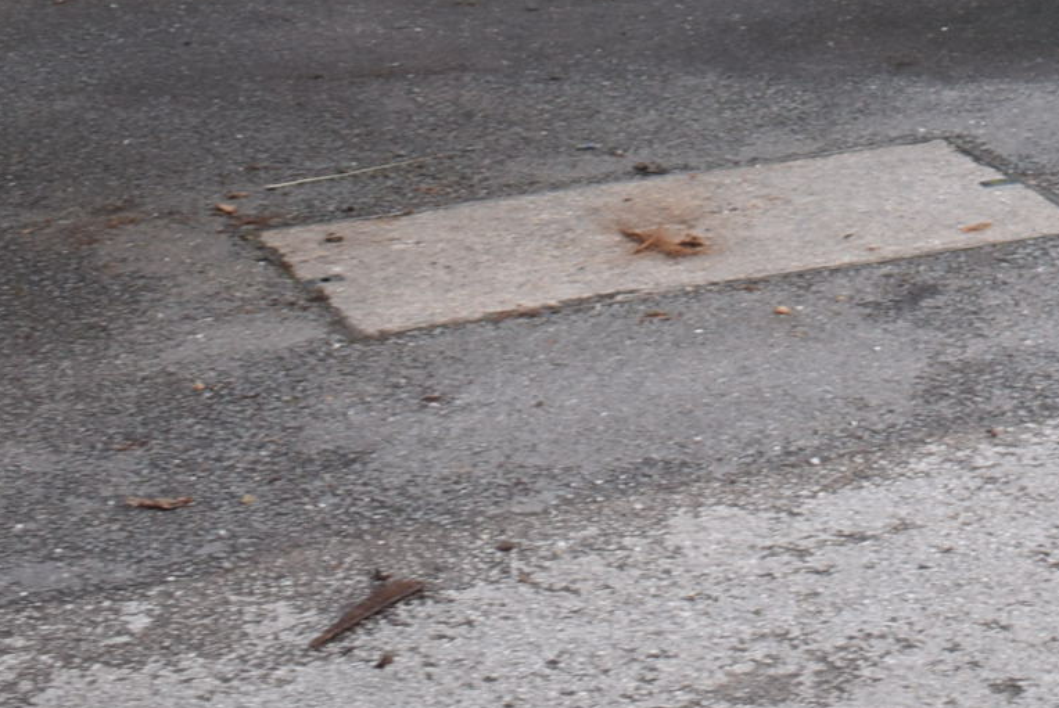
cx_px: 1357
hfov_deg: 14.0
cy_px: -569
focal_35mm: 141
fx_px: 4152
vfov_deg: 9.3
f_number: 4
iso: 400
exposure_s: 1/80
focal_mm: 24
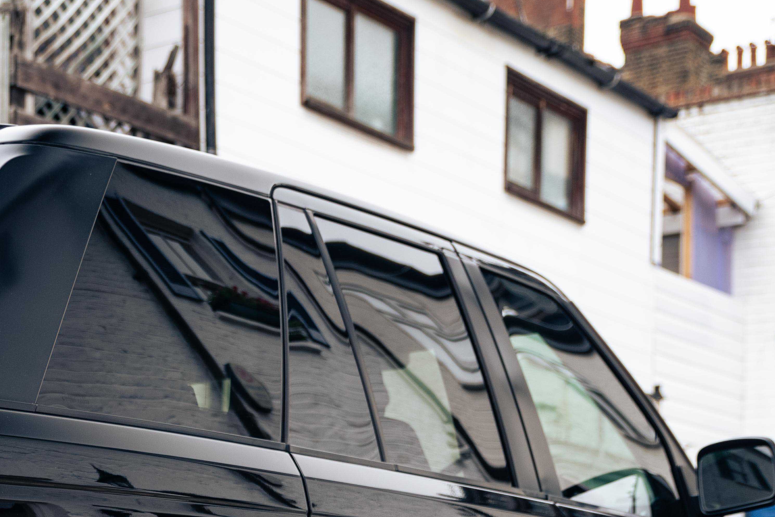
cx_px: 25
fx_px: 2088
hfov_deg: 20.4
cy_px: 667
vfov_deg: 13.6
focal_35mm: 97
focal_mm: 35
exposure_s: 1/50
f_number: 2.8
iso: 160
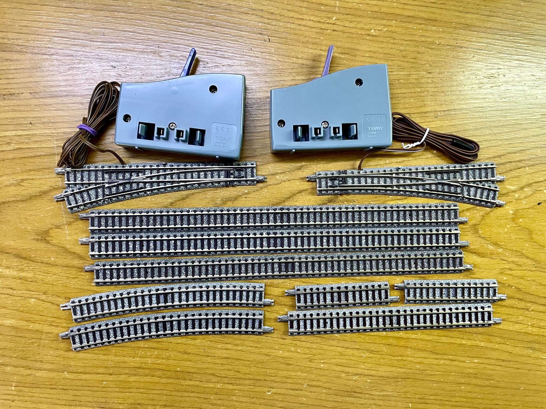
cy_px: 204
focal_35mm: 26
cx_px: 273
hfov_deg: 67.3
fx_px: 410
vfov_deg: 53.1
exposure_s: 1/79
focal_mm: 4.2
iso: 125
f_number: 1.6
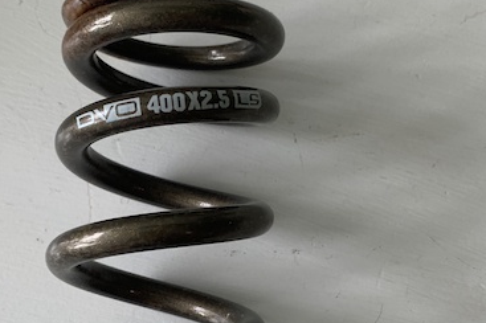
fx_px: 796
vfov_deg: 22.8
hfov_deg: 33.9
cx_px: 211
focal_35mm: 59
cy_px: 236
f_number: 1.8
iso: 64
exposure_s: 1/122
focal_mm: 4.25
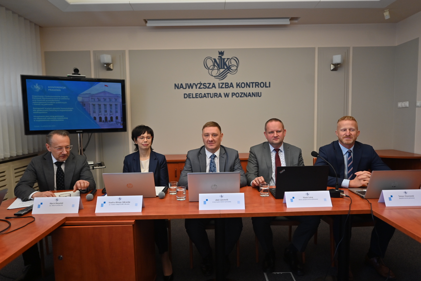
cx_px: 210
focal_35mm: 24
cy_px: 140
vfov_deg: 53.1
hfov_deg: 73.7
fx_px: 281
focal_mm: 24
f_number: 2.8
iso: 450
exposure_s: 1/200
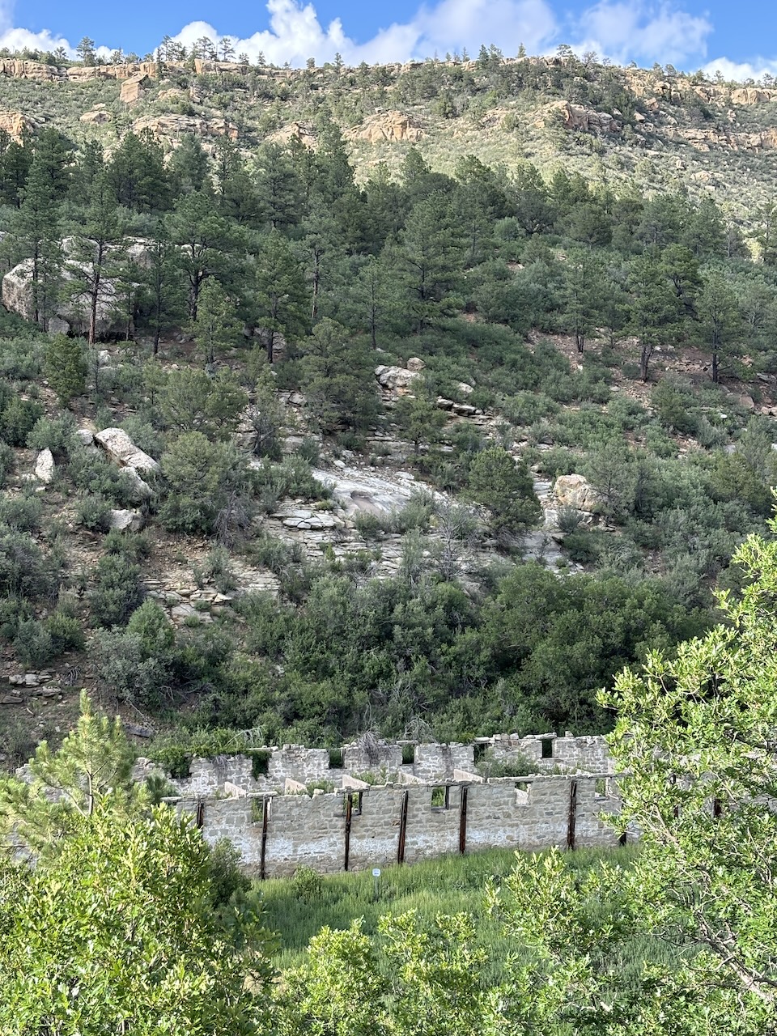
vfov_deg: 36.8
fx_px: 1556
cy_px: 518
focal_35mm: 52
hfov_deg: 28.0
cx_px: 388
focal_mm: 5.96
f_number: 1.6
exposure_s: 1/430
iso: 32
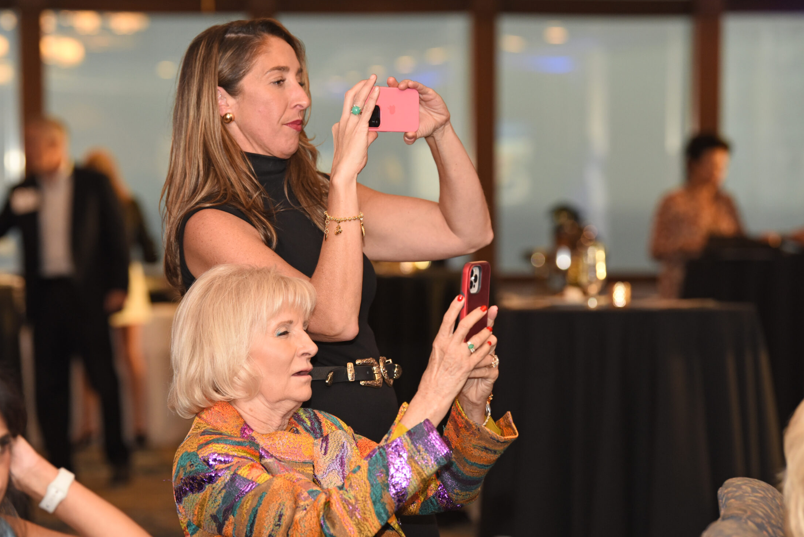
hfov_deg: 13.0
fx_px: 3530
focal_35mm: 158
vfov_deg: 8.7
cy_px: 277
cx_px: 351
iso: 1250
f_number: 4
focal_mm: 135
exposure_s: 1/100
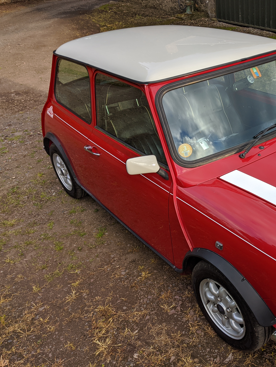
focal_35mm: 37
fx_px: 393
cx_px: 228
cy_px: 180
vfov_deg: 50.1
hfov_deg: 37.0
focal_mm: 4.38
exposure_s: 1/870
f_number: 1.73
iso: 56
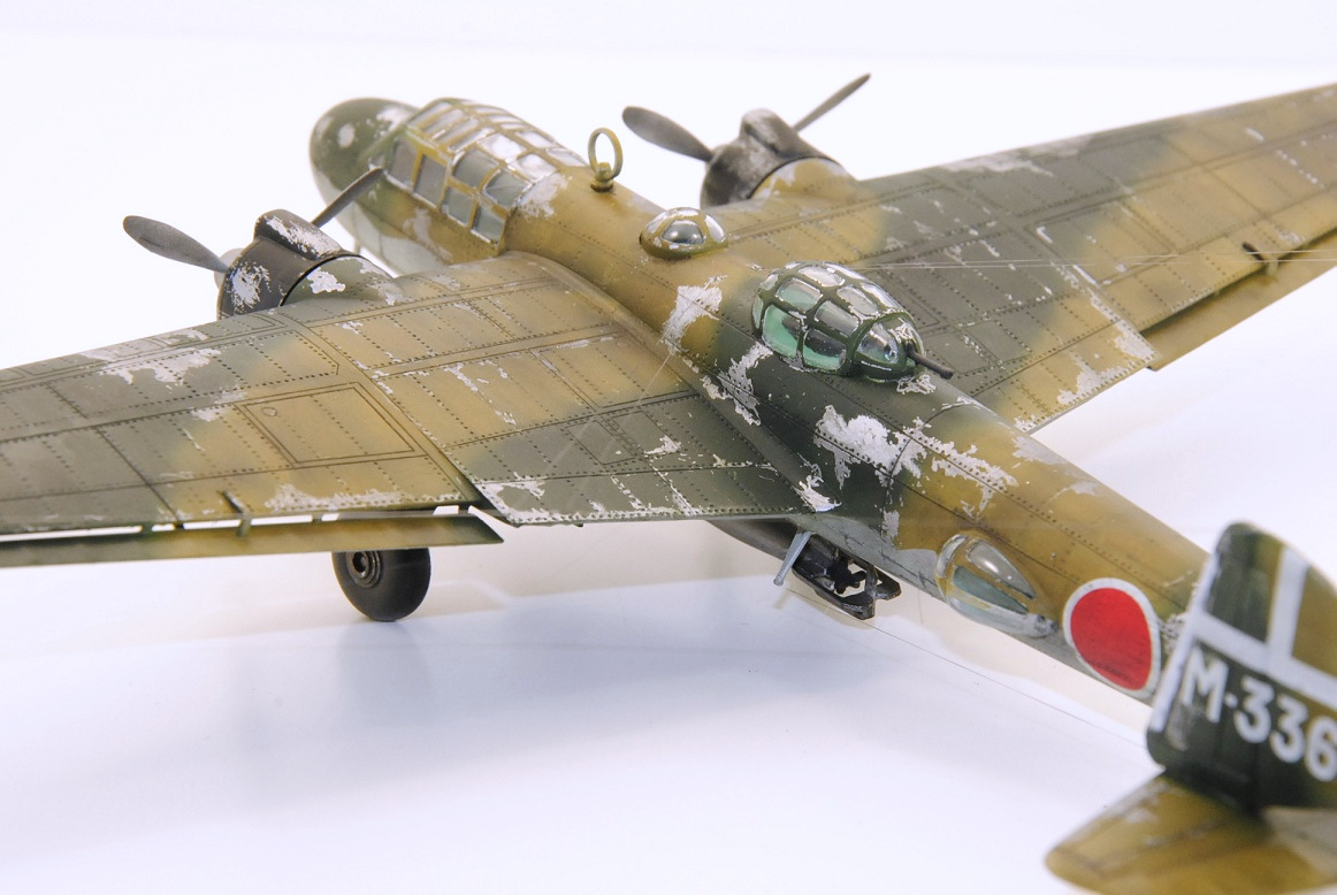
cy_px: 448
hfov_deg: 15.2
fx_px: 5020
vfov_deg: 10.2
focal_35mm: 135
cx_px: 668
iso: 720
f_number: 18
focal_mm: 90
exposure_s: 1/100
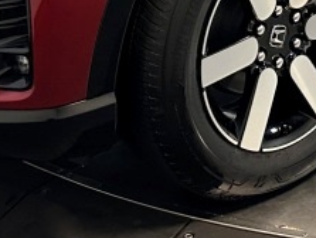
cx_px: 278
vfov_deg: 12.7
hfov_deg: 17.6
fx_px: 1006
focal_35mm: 110
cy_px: -128
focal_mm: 6.86
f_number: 1.78
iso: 320
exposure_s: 1/60
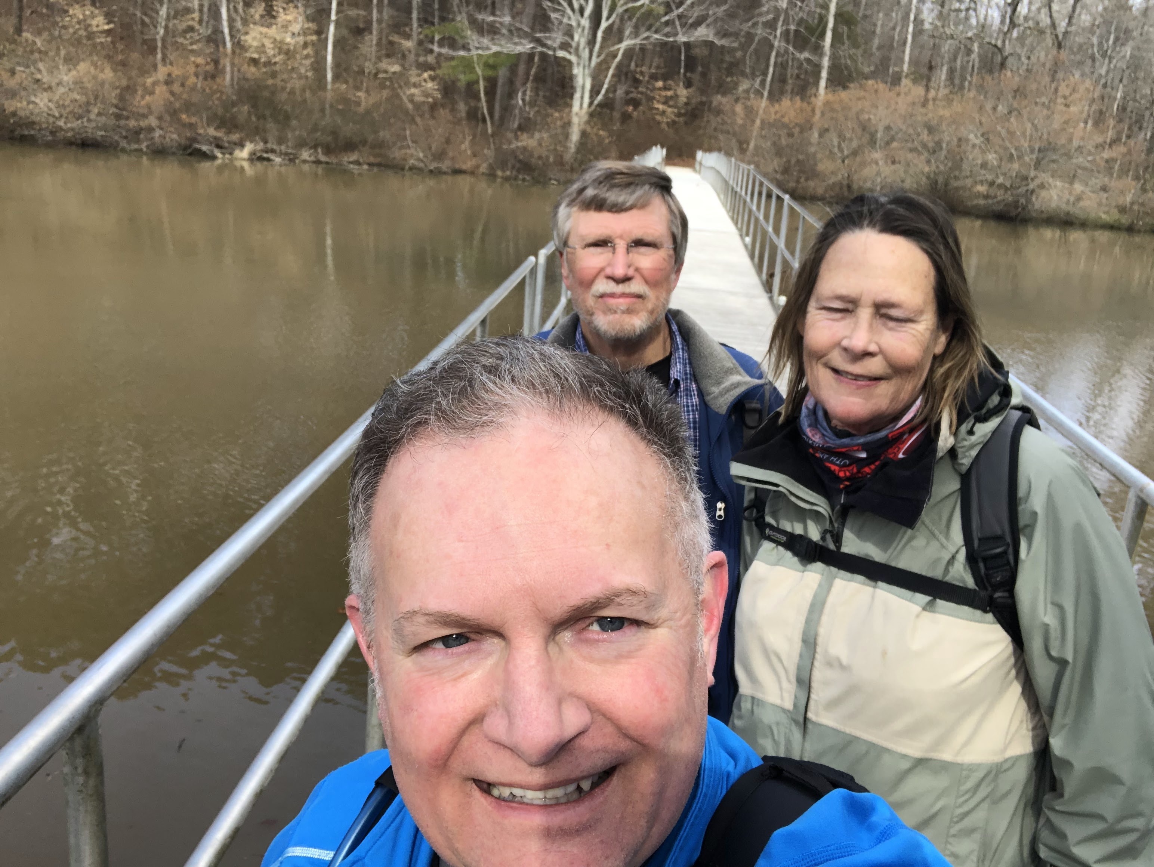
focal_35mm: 32
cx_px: 577
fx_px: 1067
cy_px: 434
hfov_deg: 56.8
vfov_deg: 44.2
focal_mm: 2.87
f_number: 2.2
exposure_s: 1/373
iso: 20
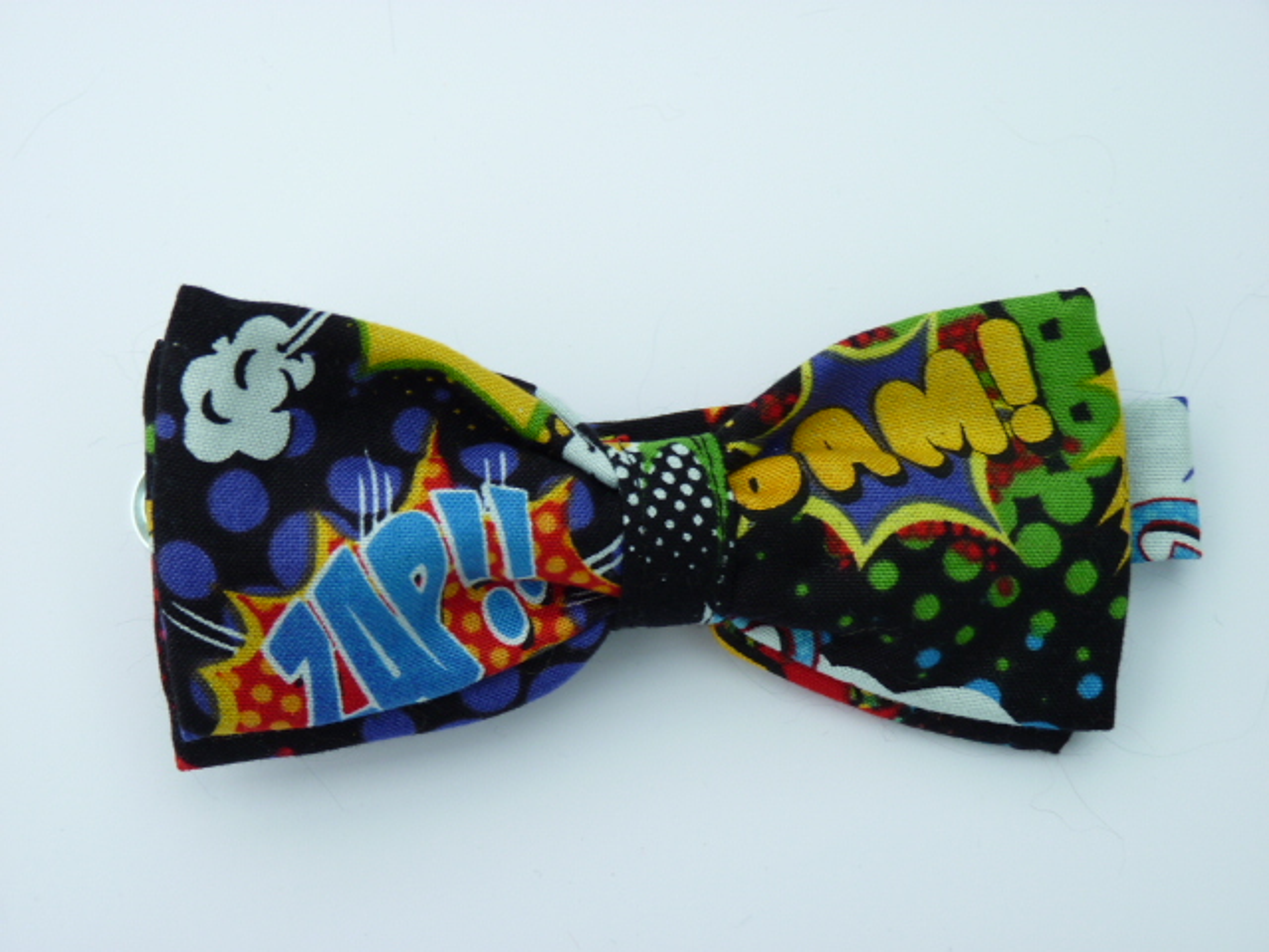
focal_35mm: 70
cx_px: 634
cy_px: 476
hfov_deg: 27.8
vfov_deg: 21.0
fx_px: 2566
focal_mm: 12.4
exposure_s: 1/40
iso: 80
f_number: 3.4
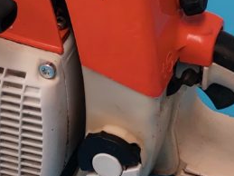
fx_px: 642
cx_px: 35
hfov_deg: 20.3
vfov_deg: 15.3
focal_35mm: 95
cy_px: 8
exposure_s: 1/60
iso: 500
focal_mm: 5.23
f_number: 1.8
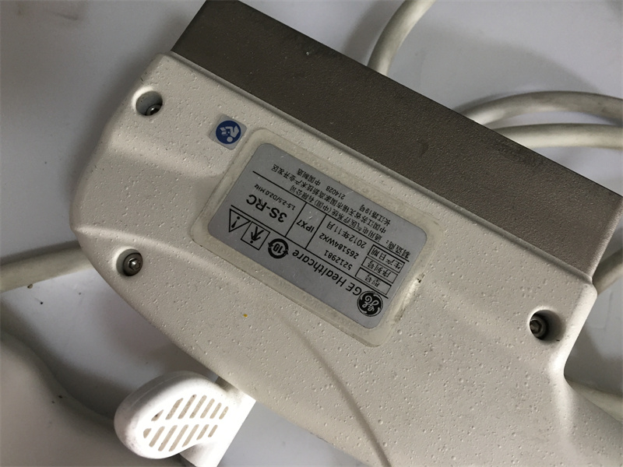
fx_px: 522
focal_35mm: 29
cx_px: 312
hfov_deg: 61.7
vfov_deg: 48.2
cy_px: 234
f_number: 2.2
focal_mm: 4.15
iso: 160
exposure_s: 1/33
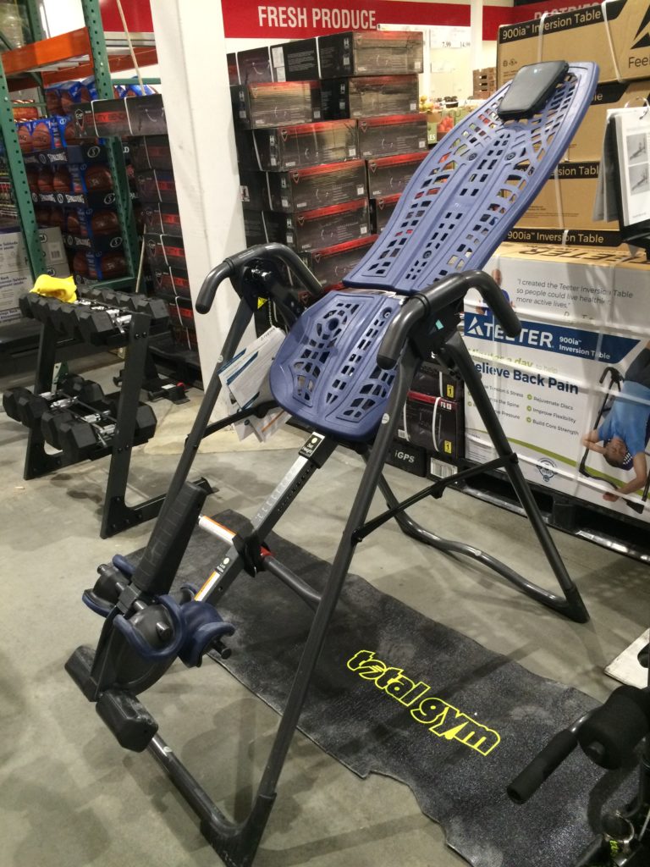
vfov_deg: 61.7
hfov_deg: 48.2
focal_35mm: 29
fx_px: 726
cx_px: 325
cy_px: 434
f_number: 2.2
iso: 200
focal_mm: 4.15
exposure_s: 1/30
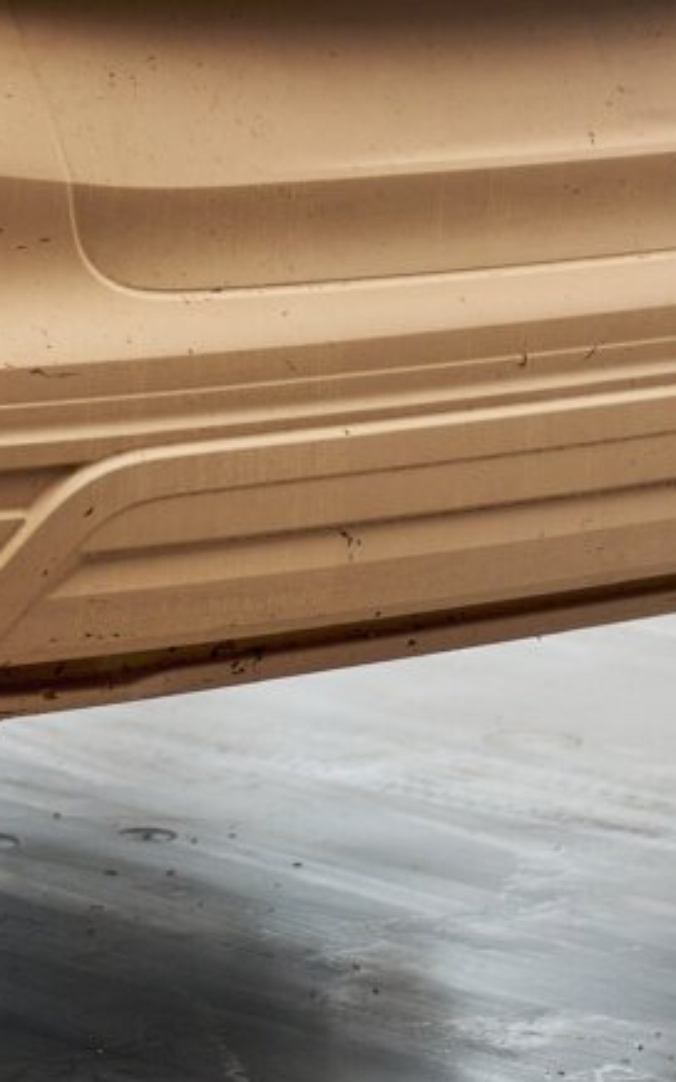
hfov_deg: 5.8
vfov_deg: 9.2
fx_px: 6630
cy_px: -139
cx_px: -331
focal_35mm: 225
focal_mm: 50
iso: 200
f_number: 1.4
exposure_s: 1/400
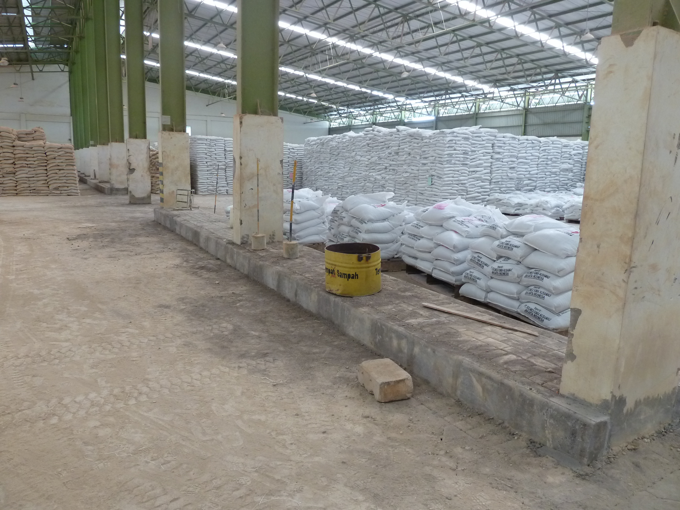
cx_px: 340
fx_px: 491
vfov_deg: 54.9
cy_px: 255
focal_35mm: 25
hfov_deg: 69.4
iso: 200
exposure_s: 1/30
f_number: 3.3
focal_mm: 4.1
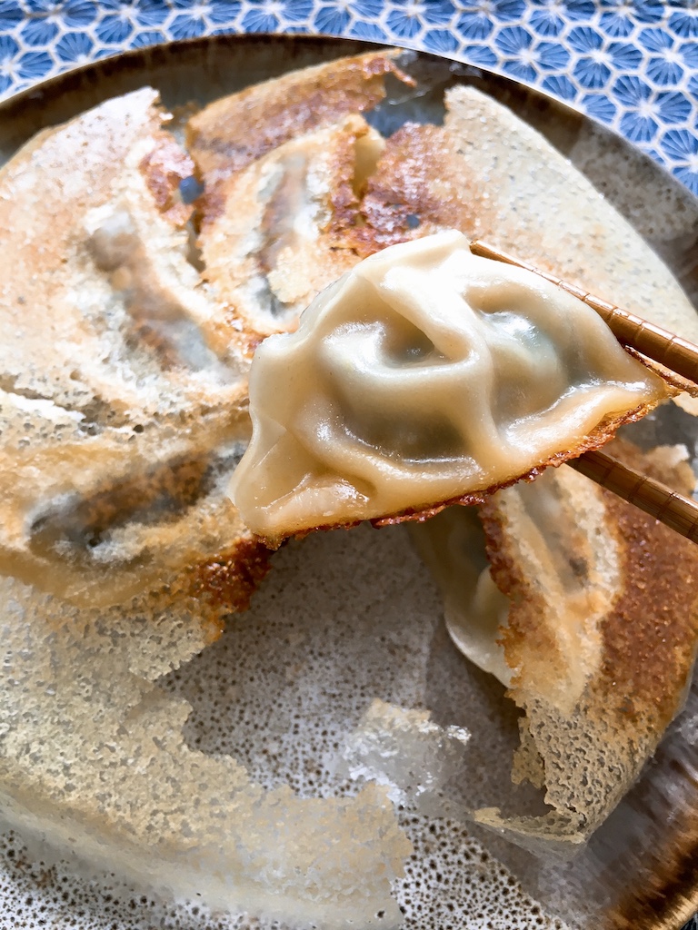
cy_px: 465
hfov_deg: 48.2
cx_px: 349
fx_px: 780
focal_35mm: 29
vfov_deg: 61.7
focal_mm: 4.15
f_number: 2.2
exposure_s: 1/33
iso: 32
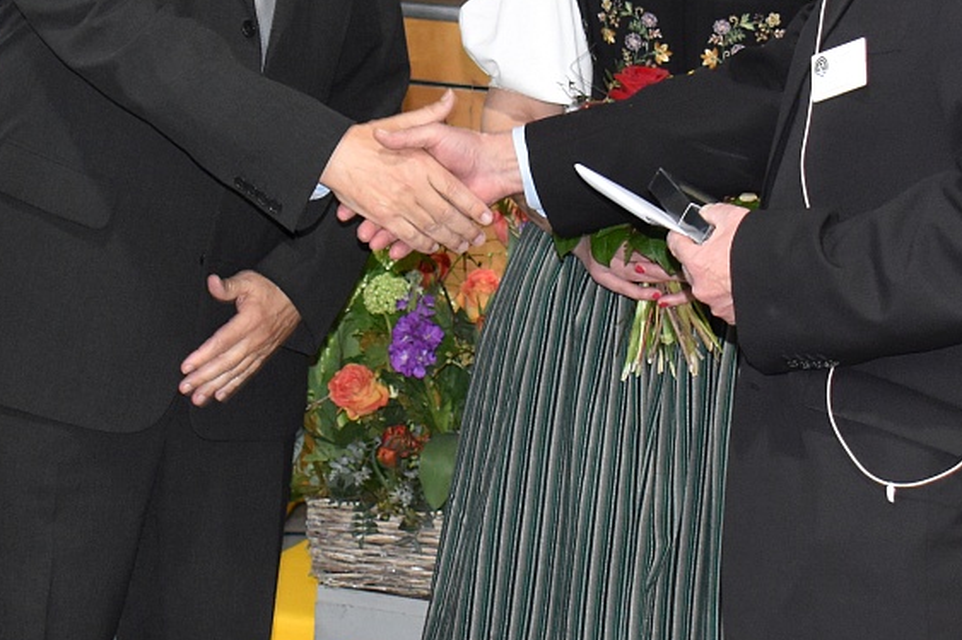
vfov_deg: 10.7
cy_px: 286
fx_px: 3419
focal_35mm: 128
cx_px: 441
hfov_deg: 16.0
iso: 1400
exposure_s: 1/60
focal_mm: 30
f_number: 4.2
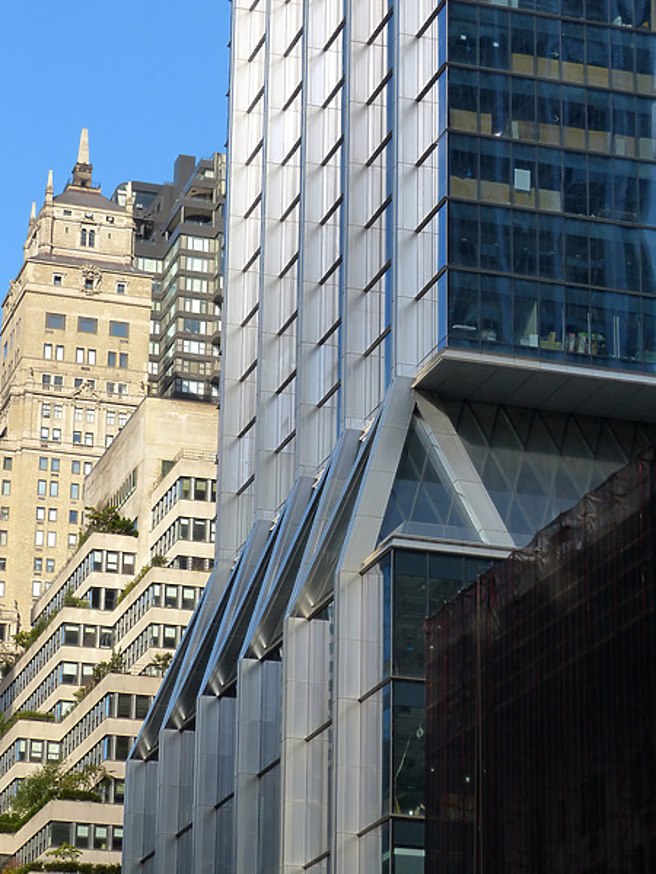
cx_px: 328
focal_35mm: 109
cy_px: 437
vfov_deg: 18.0
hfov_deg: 13.6
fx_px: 2754
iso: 160
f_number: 4
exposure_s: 1/640
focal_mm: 19.6
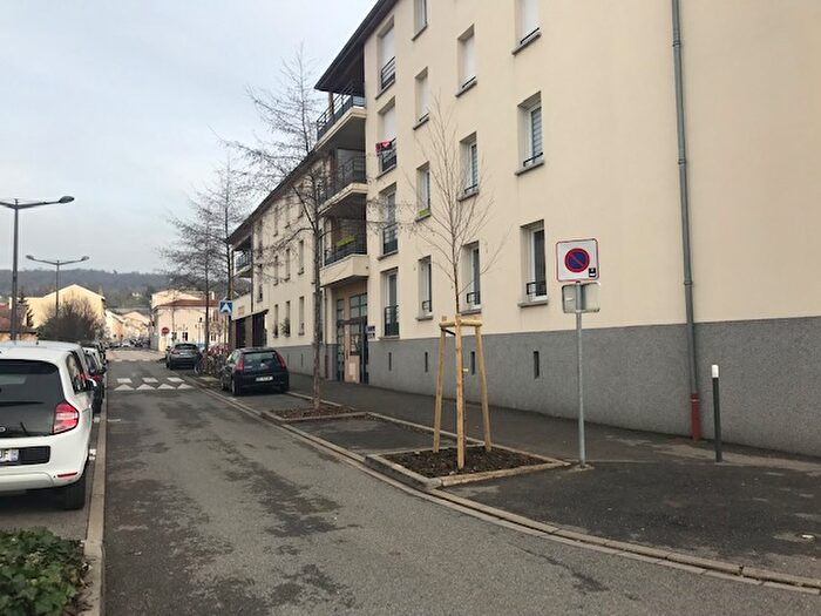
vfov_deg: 49.7
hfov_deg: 63.4
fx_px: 664
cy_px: 308
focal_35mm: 28
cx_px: 410
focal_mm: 3.99
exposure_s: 1/1114
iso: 20
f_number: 1.8
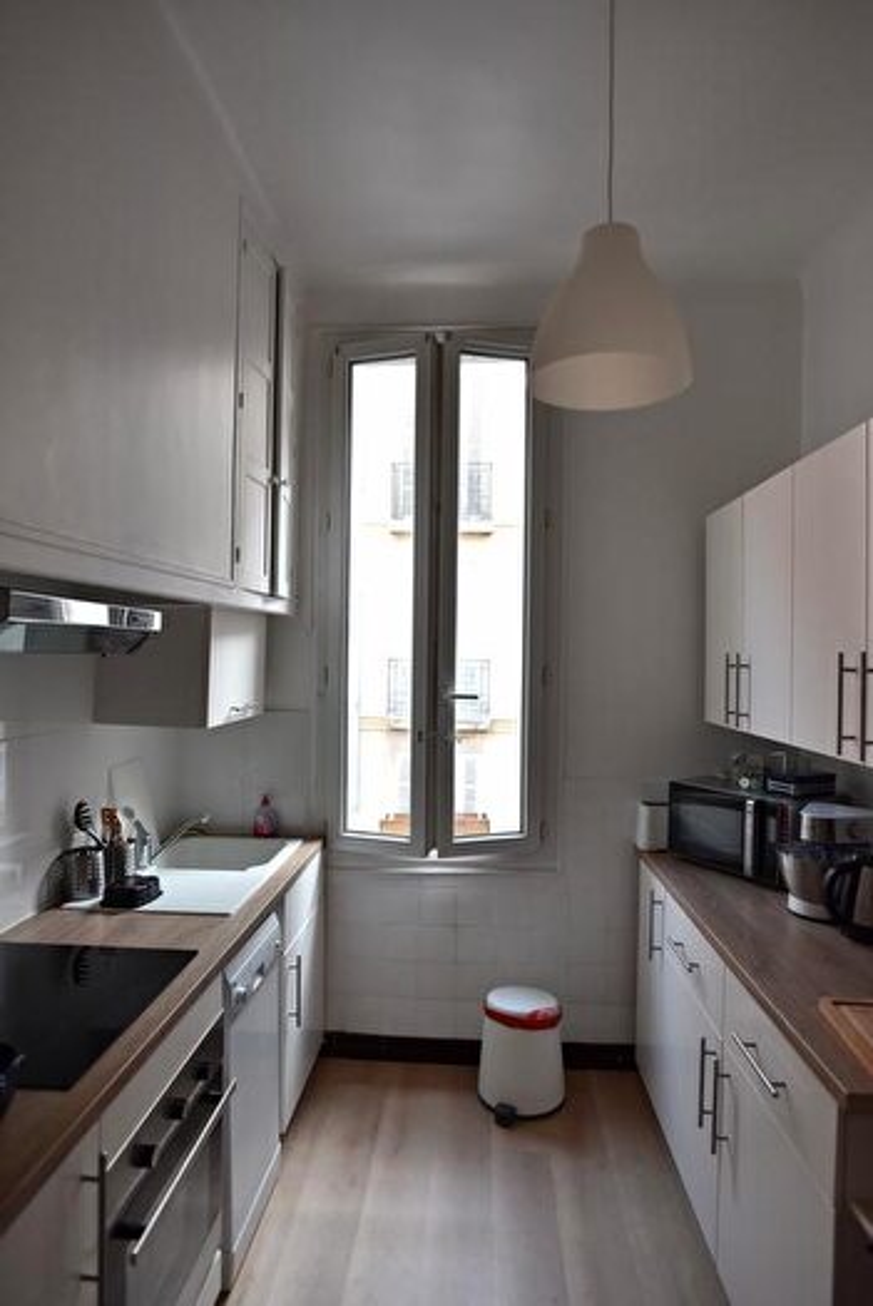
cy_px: 653
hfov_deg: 62.0
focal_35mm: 20
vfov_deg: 83.9
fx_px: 726
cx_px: 436
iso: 1250
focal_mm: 20
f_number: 2.8
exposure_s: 1/500
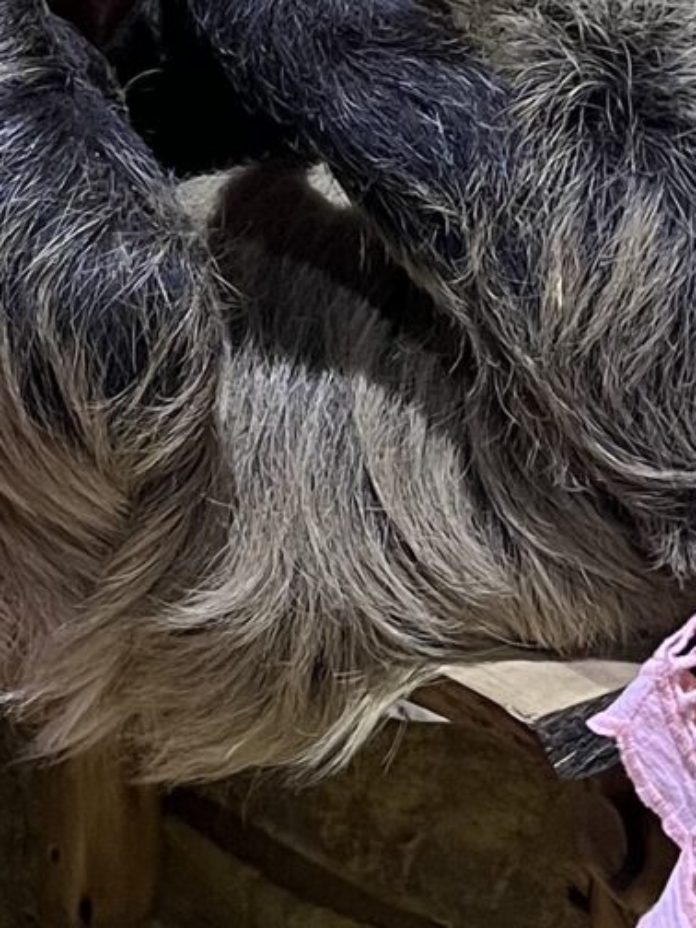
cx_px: 352
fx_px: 3539
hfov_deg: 11.2
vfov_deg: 14.9
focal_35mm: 132
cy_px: 295
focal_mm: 5.7
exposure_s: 1/60
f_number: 1.5
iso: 200
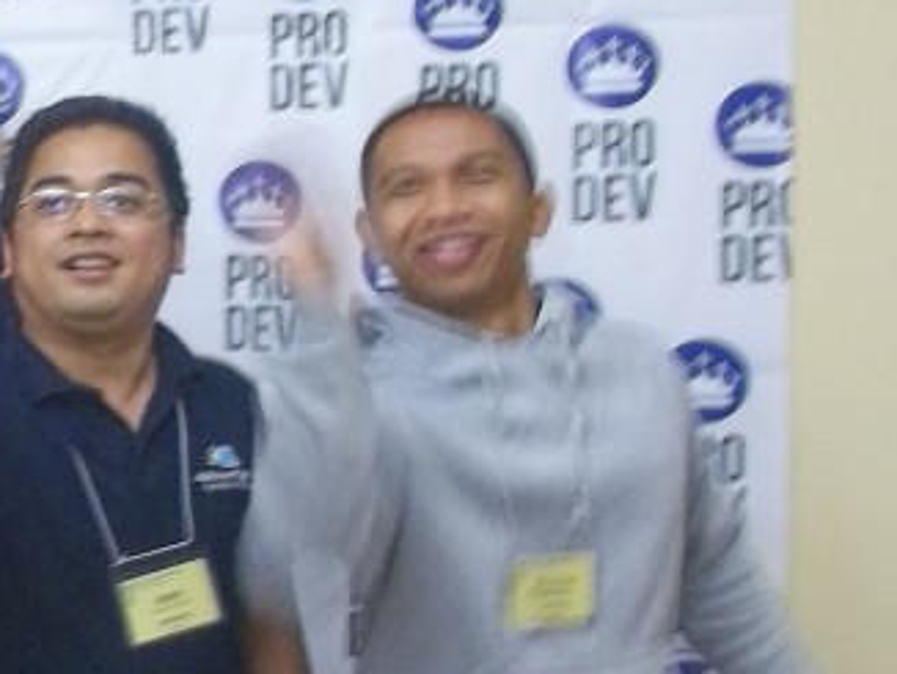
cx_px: -509
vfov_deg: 16.2
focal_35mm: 91
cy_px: 455
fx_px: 2360
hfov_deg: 18.6
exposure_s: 1/8
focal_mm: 4.1
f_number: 3.3
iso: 213
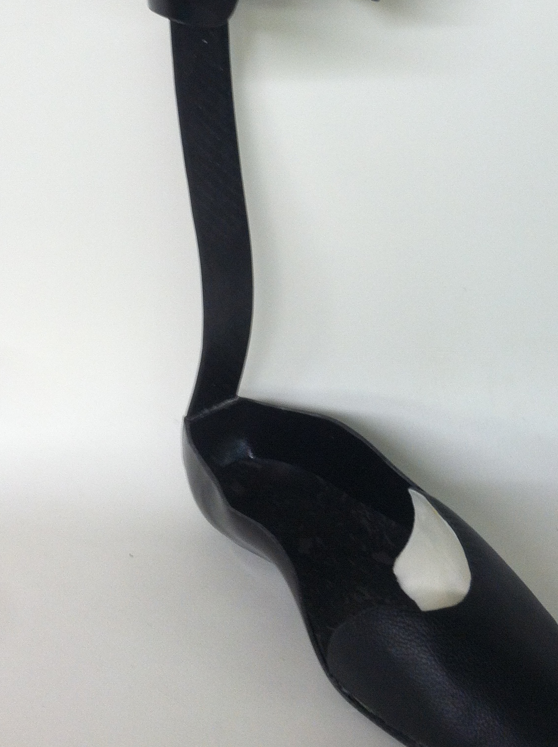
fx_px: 1293
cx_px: 343
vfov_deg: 31.8
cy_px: 218
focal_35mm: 60
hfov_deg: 24.3
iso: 80
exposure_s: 1/17
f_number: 2.8
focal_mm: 3.85
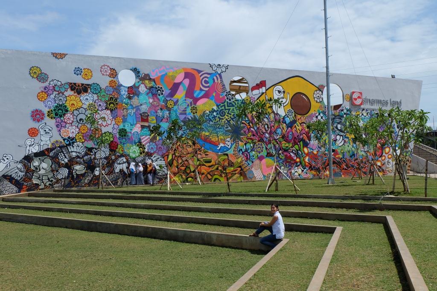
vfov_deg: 40.0
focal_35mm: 33
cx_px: 218
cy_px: 146
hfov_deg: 57.2
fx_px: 401
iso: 400
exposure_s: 1/420
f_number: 13
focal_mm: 22.2
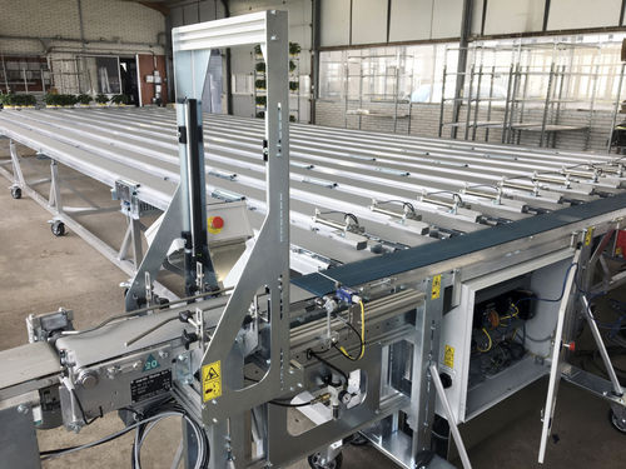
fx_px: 524
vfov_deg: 48.2
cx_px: 313
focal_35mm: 29
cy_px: 234
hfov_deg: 61.7
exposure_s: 1/100
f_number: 2.2
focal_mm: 4.15
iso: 40
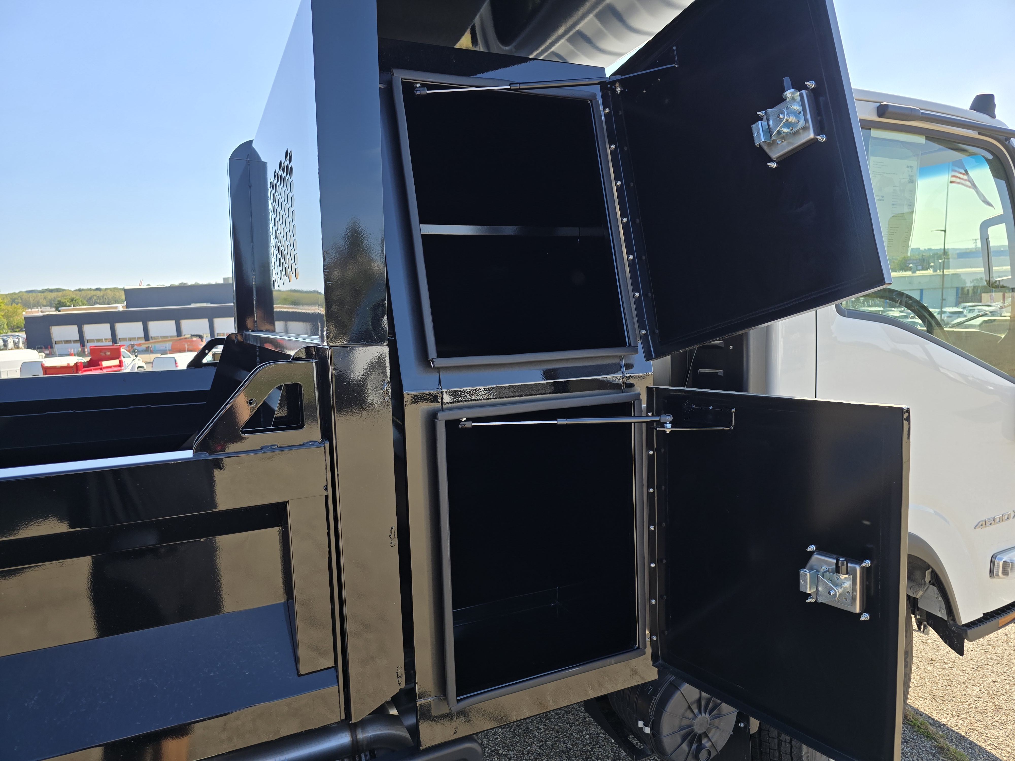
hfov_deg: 73.9
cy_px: 380
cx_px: 508
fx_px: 674
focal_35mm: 23
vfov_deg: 58.9
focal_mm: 6.3
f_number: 1.7
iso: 12
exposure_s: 1/279
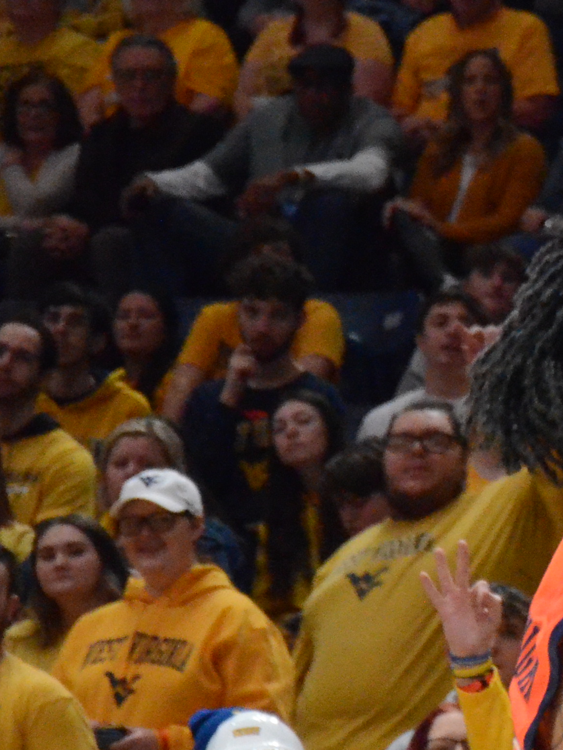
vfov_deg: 4.1
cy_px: 403
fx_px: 10506
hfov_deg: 3.0
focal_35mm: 485
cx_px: 1173
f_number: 5.6
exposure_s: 1/640
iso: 6400
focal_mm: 105
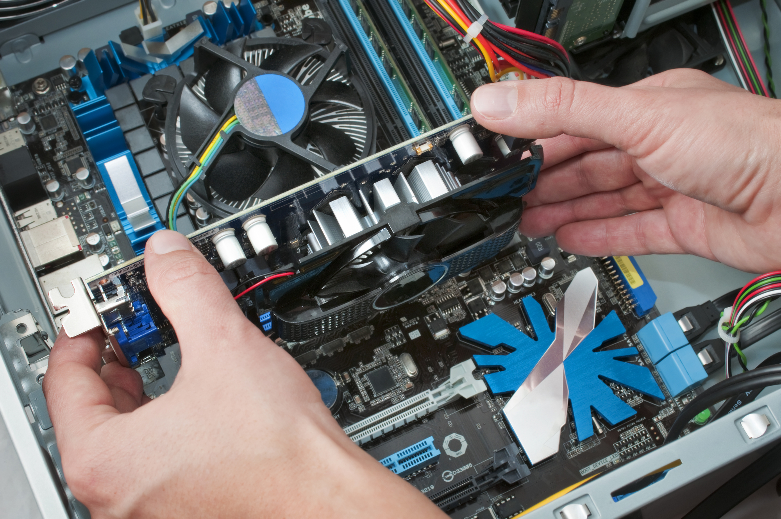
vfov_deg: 22.6
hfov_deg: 33.4
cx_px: 390
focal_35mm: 60
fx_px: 1300
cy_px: 260
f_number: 11
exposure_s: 1/60
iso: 200
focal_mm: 40
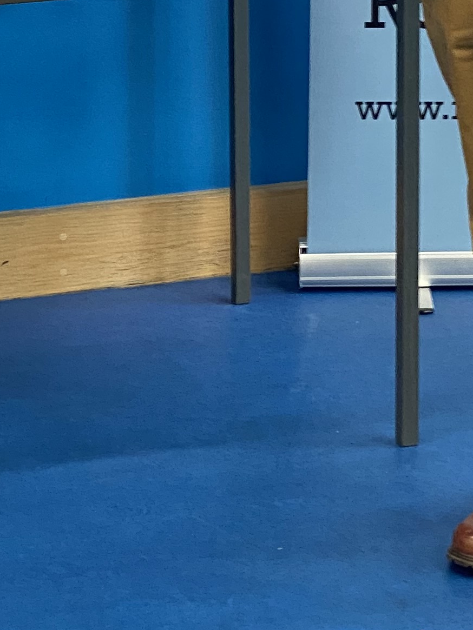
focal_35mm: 180
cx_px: 273
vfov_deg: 10.7
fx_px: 3279
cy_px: -215
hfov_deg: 8.3
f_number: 2
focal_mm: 6
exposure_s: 1/50
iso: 125
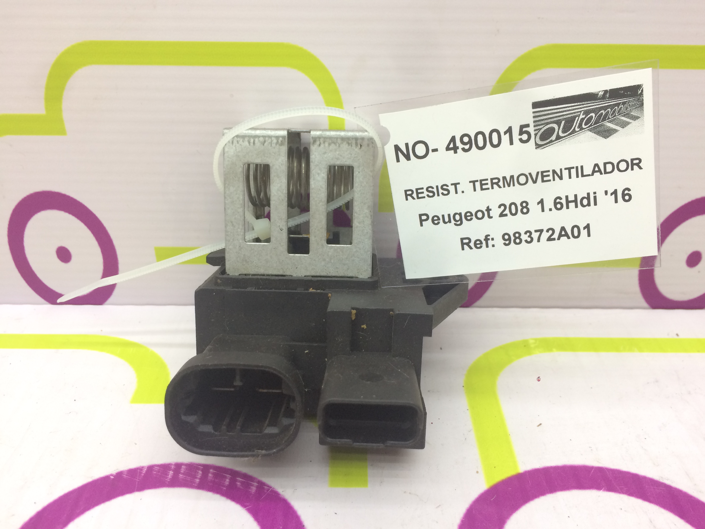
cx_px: 352
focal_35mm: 29
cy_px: 264
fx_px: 591
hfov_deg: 61.7
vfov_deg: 48.2
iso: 40
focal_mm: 4.15
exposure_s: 1/33
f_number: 2.2
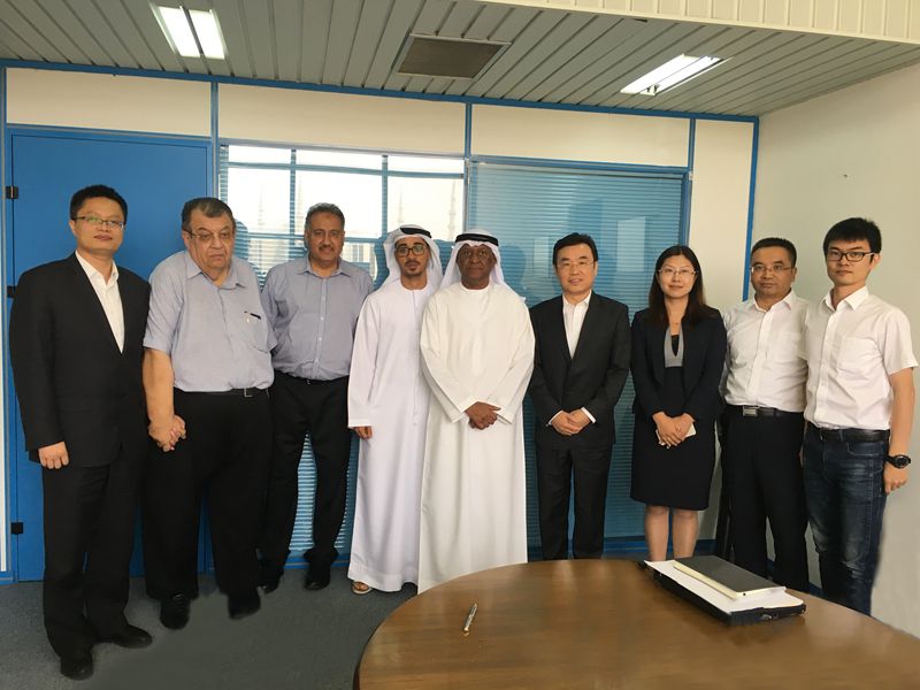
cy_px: 345
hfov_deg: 61.7
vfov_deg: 48.2
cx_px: 460
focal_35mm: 29
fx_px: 771
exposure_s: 1/33
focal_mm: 4.15
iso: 32
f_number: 2.2
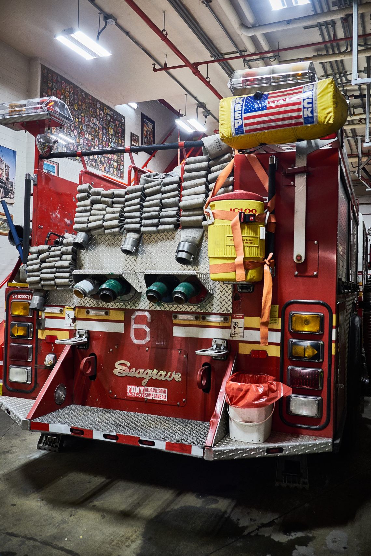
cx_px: 186
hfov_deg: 42.3
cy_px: 278
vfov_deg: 60.3
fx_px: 479
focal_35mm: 31
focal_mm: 20.8
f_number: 4
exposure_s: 1/75
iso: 1600
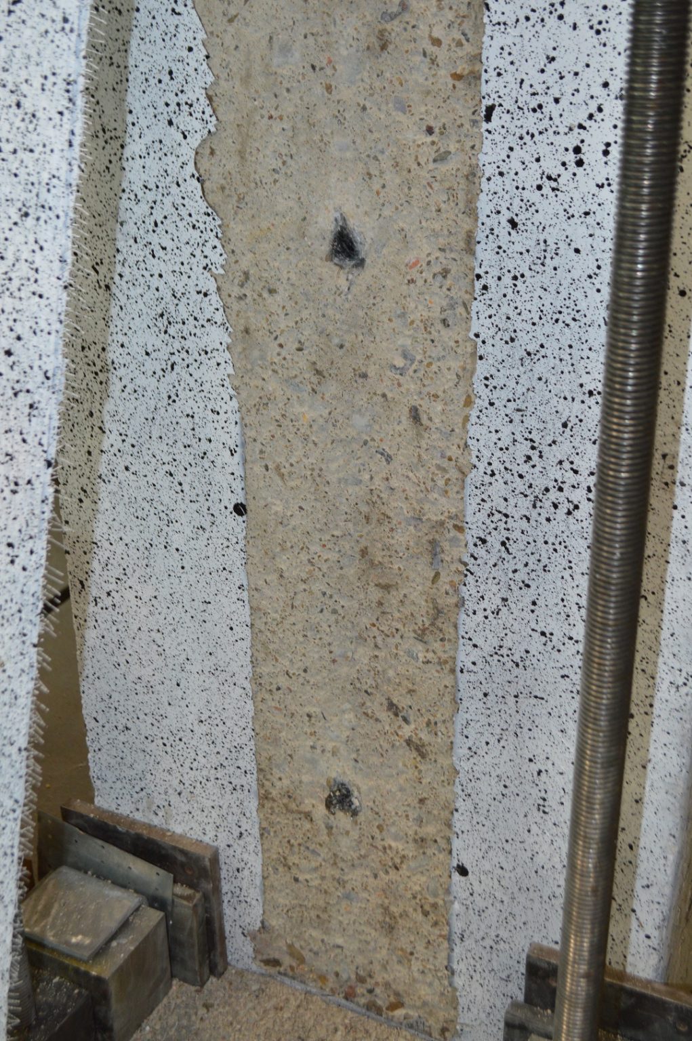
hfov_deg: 26.4
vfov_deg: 38.9
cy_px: 520
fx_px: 1473
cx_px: 346
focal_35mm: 51
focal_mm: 34
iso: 720
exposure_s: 1/60
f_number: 5
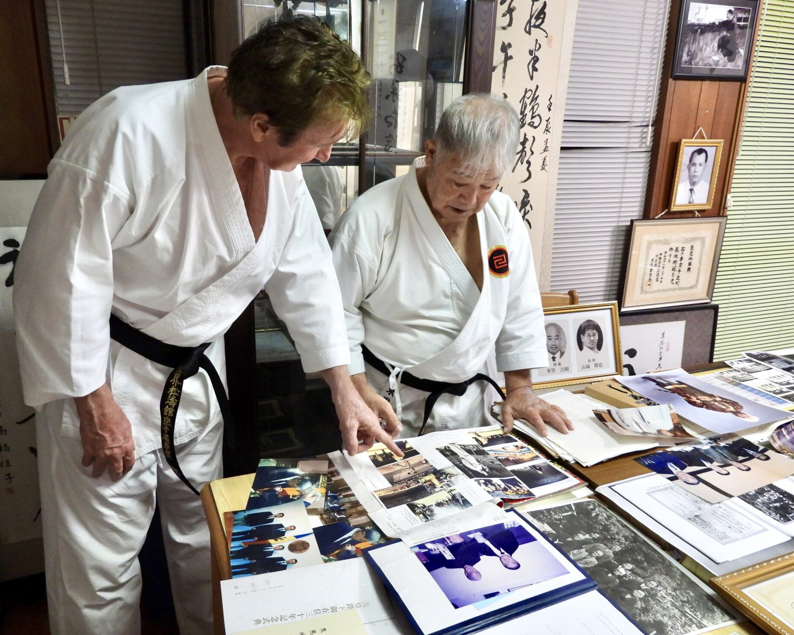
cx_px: 374
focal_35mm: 26
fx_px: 611
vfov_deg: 54.9
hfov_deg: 66.0
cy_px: 321
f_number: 2.8
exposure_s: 1/25
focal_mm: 4.3
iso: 400
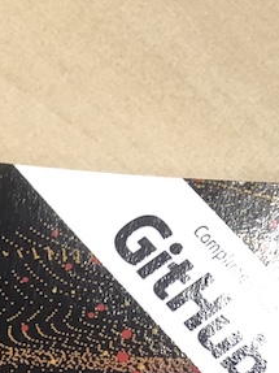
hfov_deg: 11.0
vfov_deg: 13.1
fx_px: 1344
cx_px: -231
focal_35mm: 125
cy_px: 802
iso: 40
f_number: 1.8
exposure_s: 1/20
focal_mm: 3.99
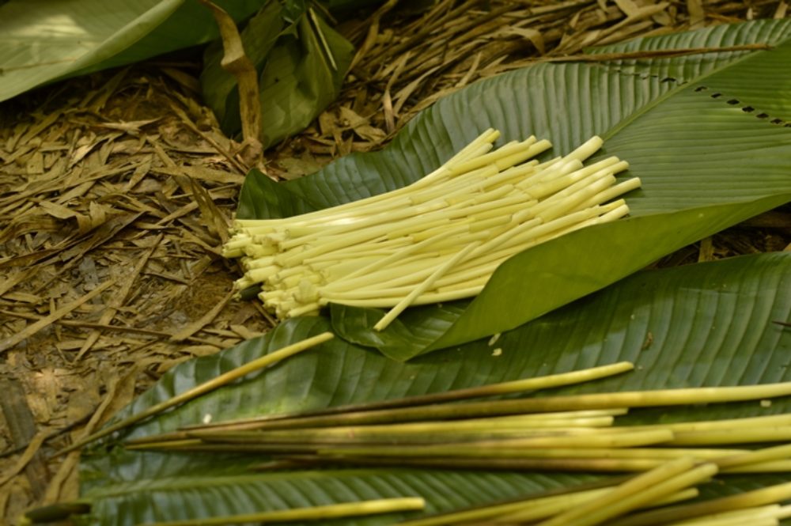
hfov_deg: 27.0
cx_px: 396
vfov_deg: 18.2
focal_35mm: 75
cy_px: 263
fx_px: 1647
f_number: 4
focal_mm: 50
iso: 100
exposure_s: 1/30
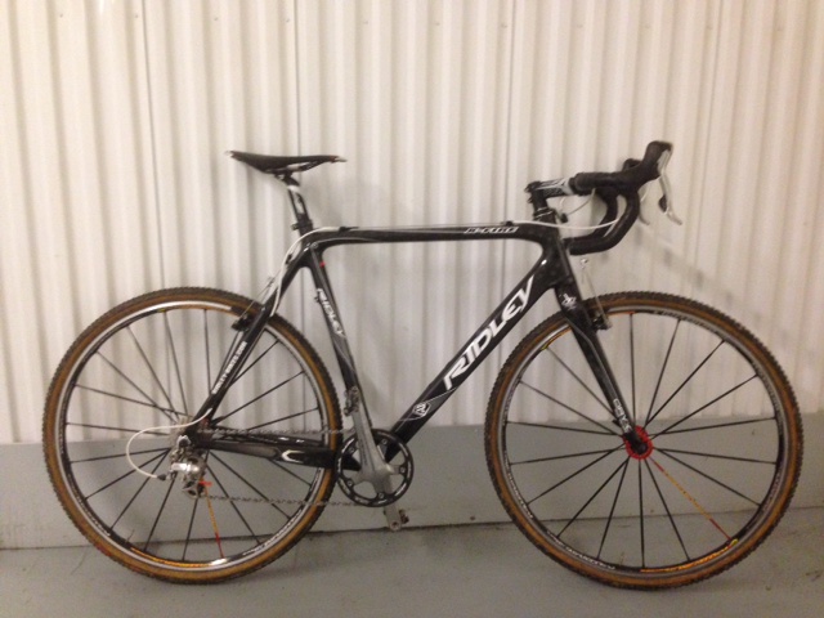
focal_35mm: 33
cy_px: 309
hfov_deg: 55.4
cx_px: 412
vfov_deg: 42.9
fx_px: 786
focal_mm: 4.12
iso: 320
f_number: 2.4
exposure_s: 1/20
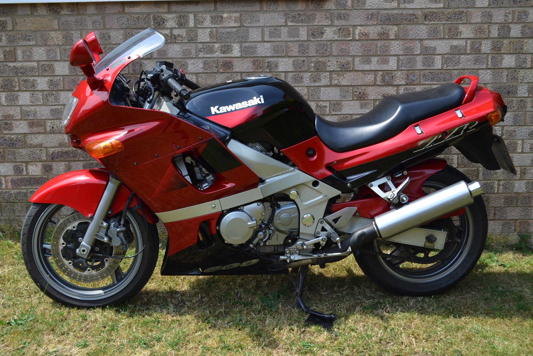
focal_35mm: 51
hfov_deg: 38.9
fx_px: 755
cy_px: 178
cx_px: 266
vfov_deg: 26.5
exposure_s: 1/160
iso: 100
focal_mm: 34
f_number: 6.3
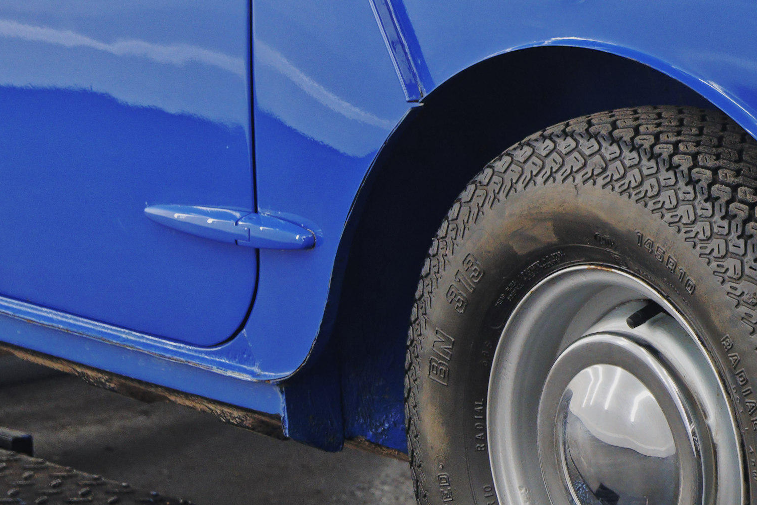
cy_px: -28
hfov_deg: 11.2
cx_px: 1022
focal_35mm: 179
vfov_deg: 7.6
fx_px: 3764
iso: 320
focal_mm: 45
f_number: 4.5
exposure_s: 1/50
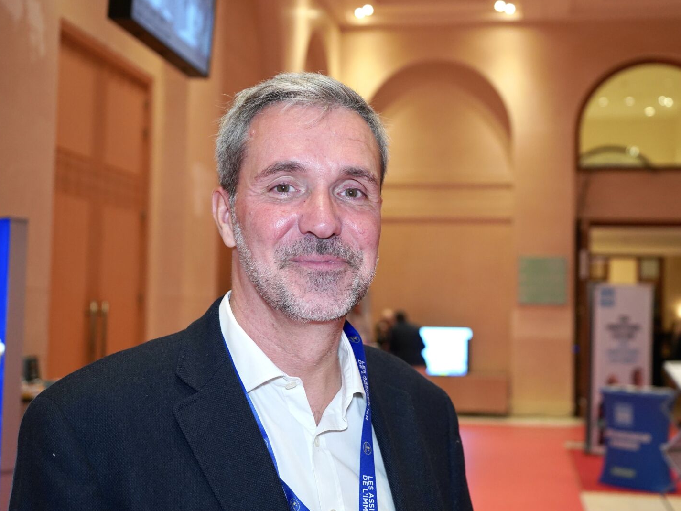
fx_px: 925
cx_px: 373
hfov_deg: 40.4
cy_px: 254
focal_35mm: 47
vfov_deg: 30.9
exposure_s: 1/160
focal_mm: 43
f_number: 4.5
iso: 3200
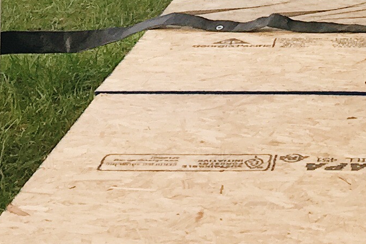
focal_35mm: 145
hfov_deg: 13.7
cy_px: -389
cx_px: 451
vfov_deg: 8.5
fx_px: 1474
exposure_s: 1/514
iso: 32
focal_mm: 4.15
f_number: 2.2
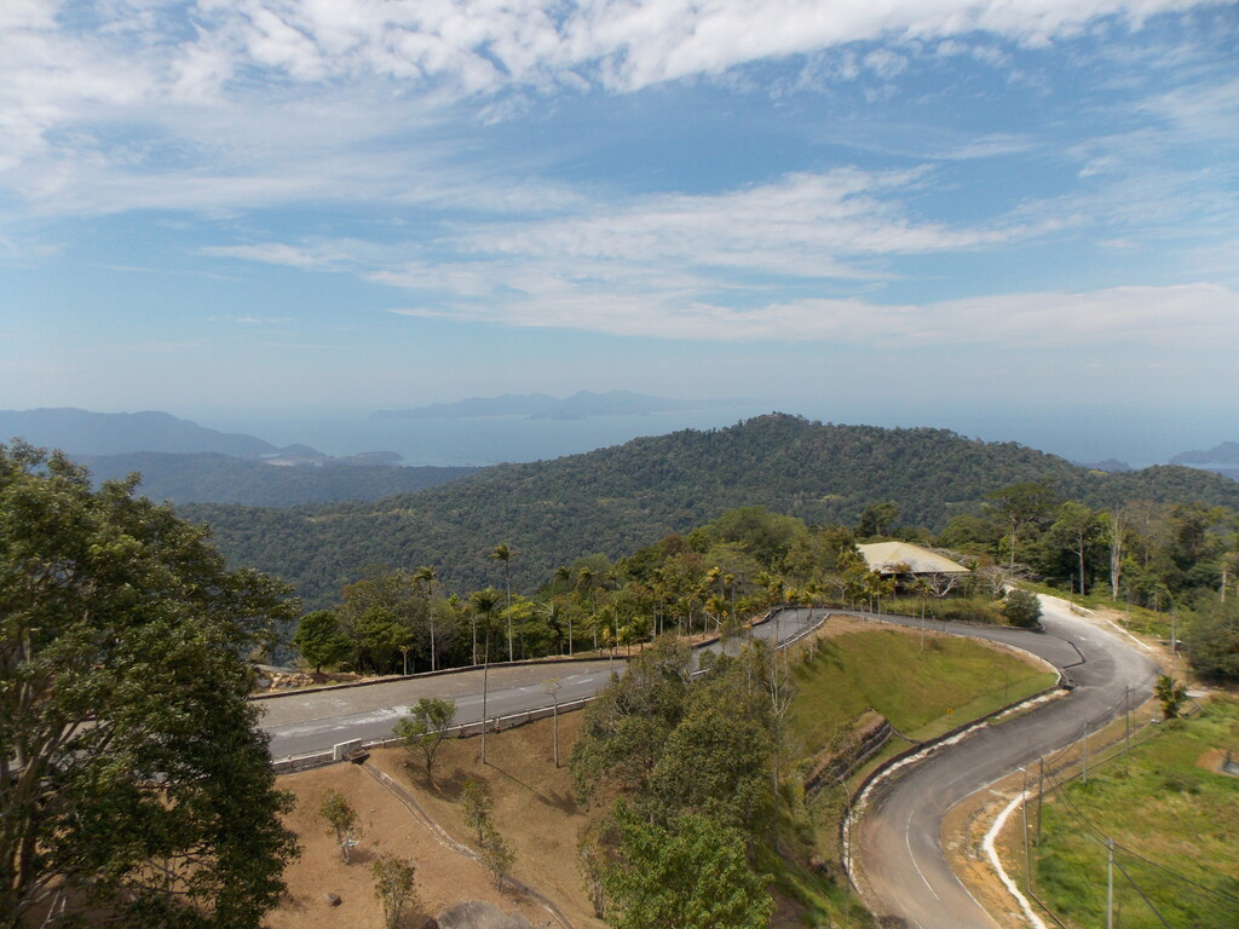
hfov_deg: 73.9
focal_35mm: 23
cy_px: 464
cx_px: 620
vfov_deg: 58.9
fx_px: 823
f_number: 9.9
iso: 80
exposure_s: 1/160
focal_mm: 4
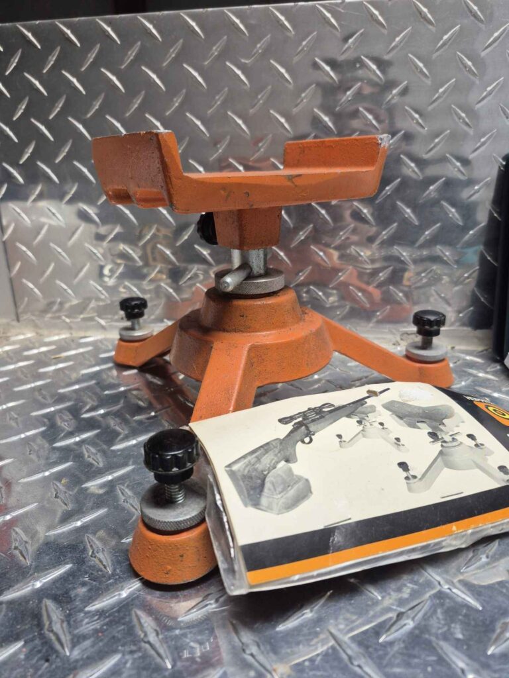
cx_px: 254
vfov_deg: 73.9
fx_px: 451
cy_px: 339
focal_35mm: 23
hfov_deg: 58.9
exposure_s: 1/120
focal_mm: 5.4
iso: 100
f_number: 1.8
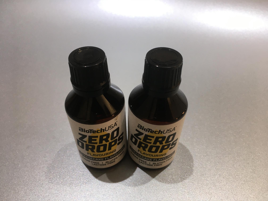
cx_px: 134
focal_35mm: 29
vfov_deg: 48.2
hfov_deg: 61.7
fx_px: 225
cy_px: 100
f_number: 2.2
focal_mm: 4.15
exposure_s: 1/33
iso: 25
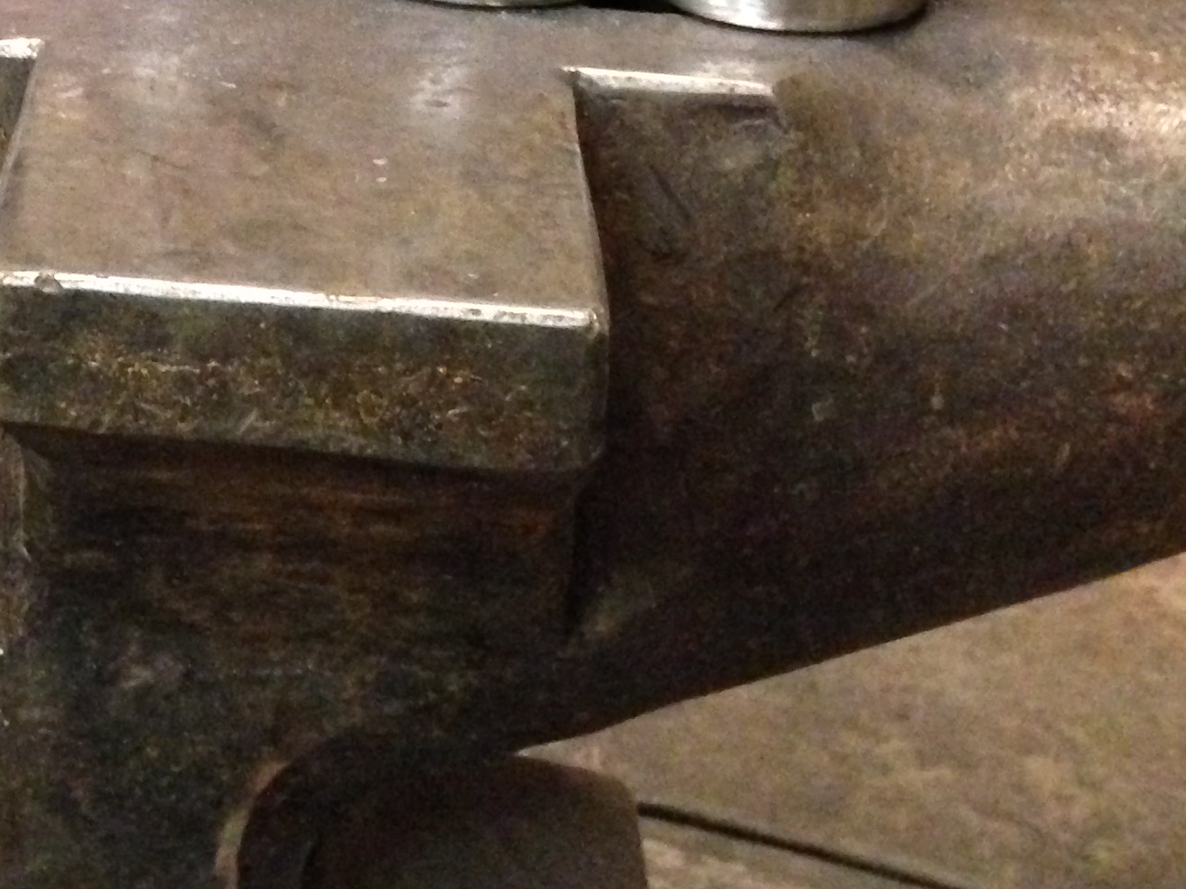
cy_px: -147
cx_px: -282
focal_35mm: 83
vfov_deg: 17.1
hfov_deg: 21.6
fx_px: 2843
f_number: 2.4
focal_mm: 4.12
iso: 640
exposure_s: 1/15
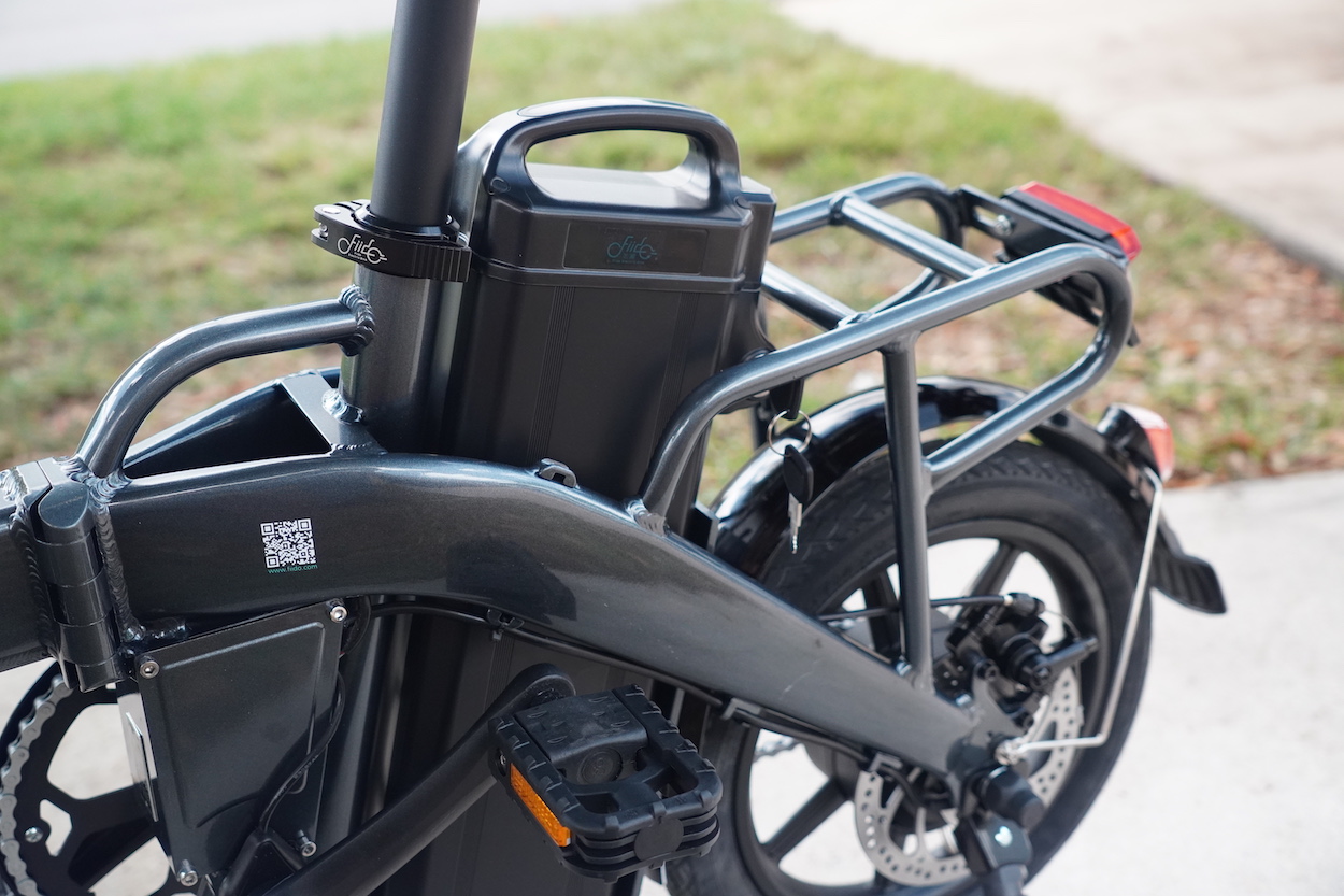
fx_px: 1792
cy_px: 448
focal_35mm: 48
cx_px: 672
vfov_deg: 28.1
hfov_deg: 41.1
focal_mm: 32
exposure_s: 1/50
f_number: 3.2
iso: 1250
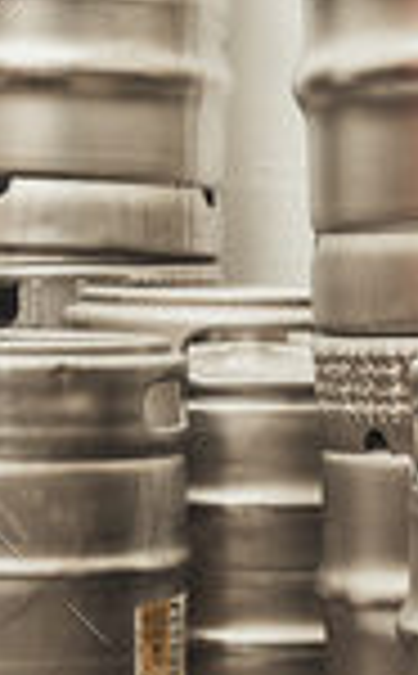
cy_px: 475
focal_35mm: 193
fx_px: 3538
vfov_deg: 10.9
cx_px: 382
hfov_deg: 6.7
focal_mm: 32
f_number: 5
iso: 400
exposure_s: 1/25
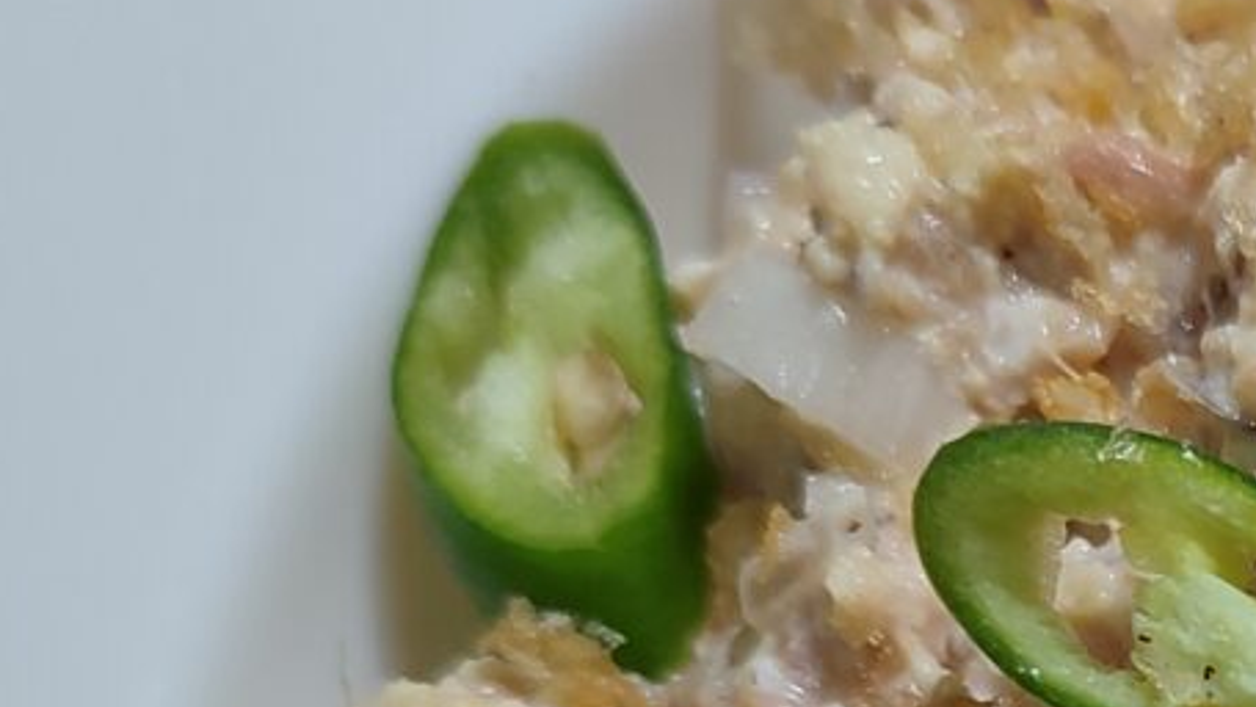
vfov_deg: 12.6
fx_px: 3064
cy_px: 1016
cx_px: 1618
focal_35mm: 92
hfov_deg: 21.1
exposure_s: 1/40
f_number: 1.89
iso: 295
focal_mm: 5.95
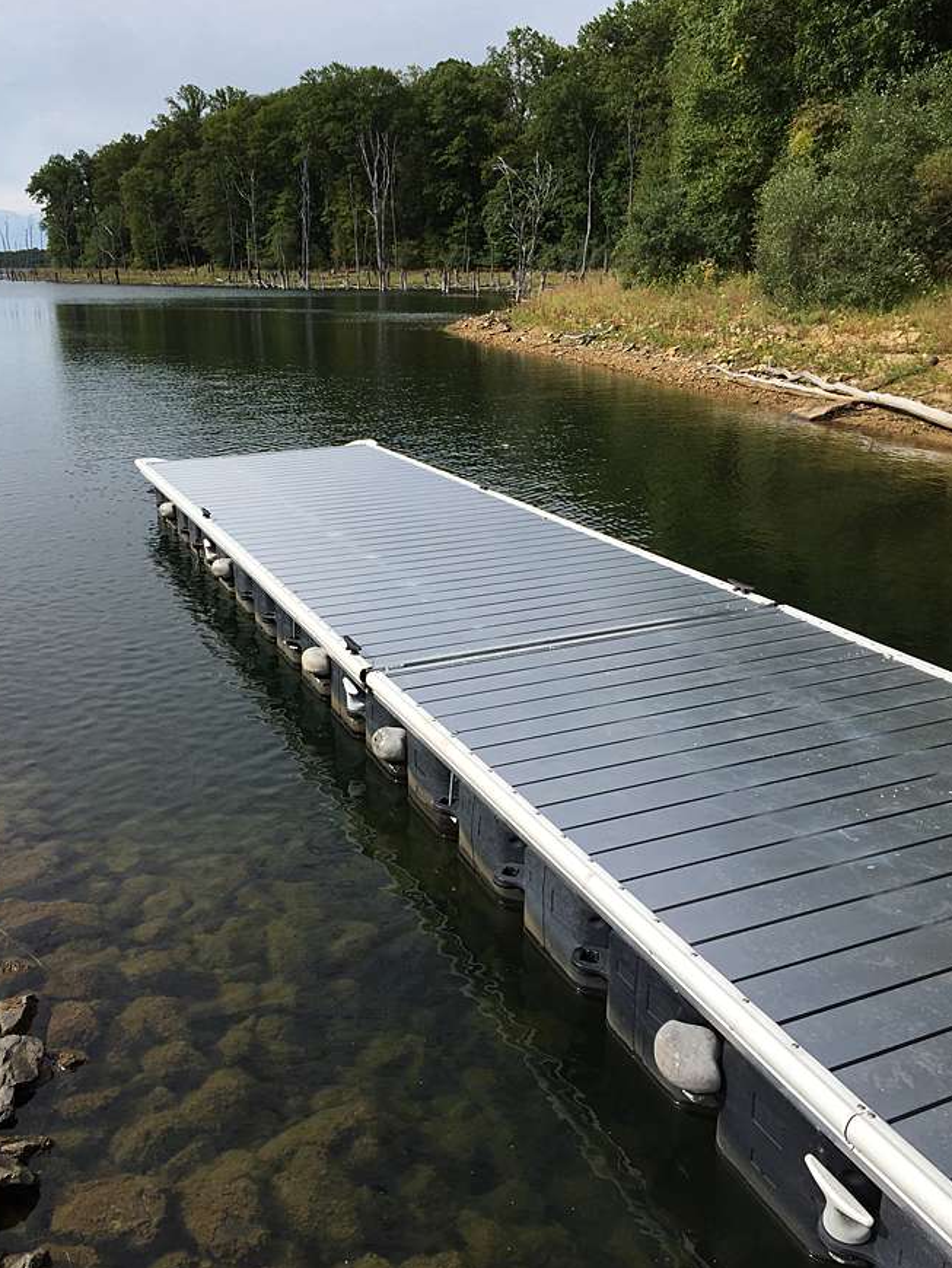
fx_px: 1100
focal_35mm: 30
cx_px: 473
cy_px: 625
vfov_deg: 59.9
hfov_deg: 46.8
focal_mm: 4.15
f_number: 2.2
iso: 32
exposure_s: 1/2198
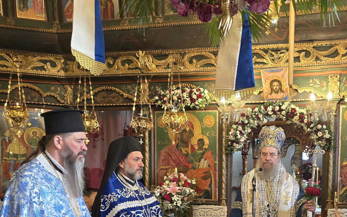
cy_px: 208
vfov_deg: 30.1
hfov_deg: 48.5
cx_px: 229
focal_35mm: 40
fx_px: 378
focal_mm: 6.3
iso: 400
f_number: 1.7
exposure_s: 1/100
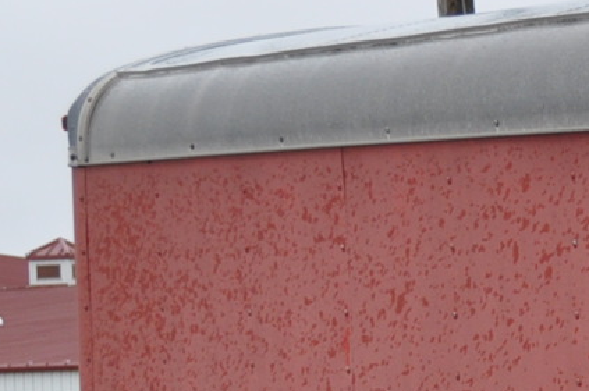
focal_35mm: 228
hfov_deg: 8.8
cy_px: 699
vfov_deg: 5.9
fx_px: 3726
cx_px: 891
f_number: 5
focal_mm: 30
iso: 400
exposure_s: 1/100
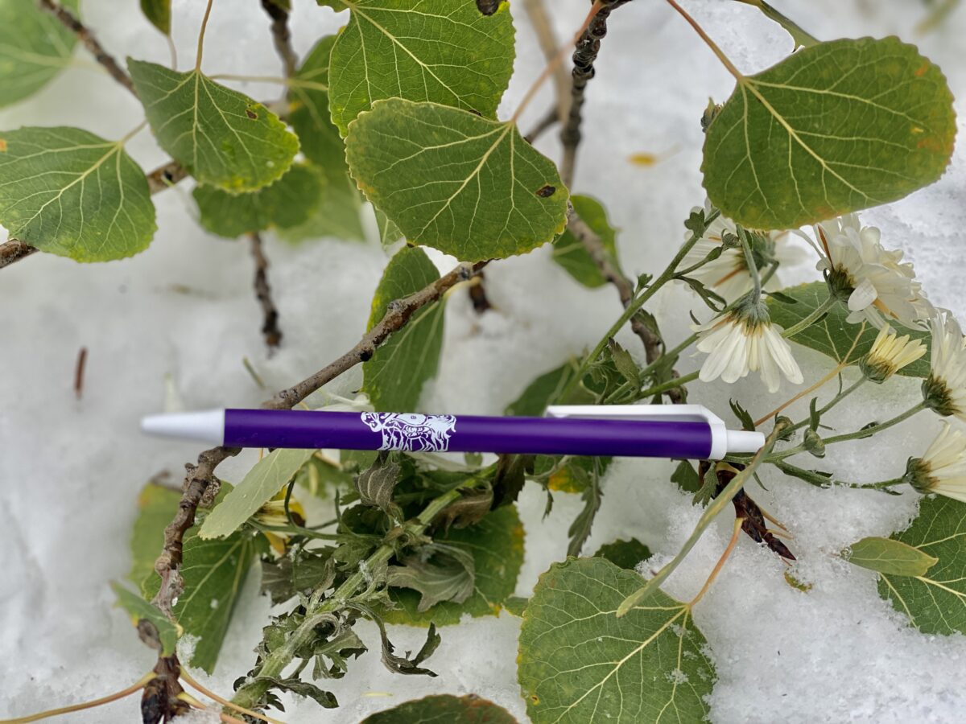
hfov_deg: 36.8
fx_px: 1451
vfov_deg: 28.0
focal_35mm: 52
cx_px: 483
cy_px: 362
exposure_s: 1/1653
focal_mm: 6
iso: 20
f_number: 2
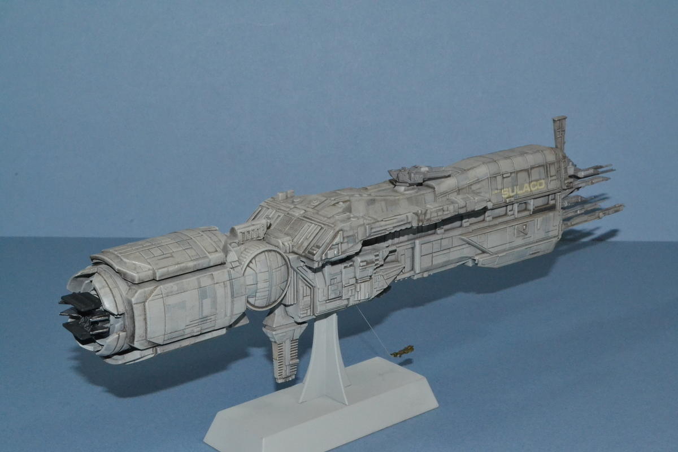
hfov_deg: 29.9
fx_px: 1271
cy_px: 226
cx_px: 339
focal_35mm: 68
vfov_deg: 20.2
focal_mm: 45
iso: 3200
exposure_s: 1/60
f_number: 22
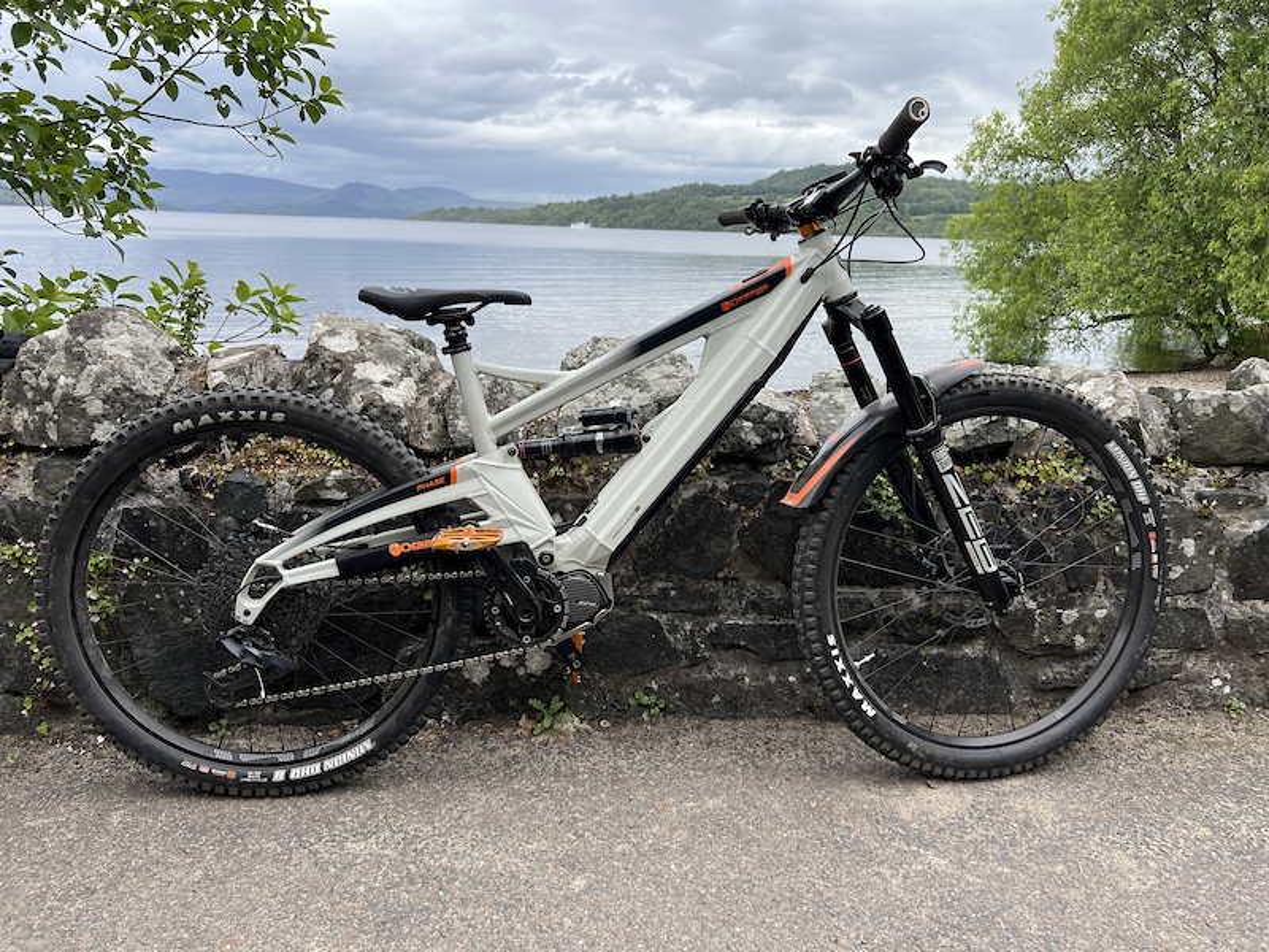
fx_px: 953
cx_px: 634
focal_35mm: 26
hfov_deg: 67.3
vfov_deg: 53.1
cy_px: 476
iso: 50
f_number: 1.5
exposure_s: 1/982
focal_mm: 5.7
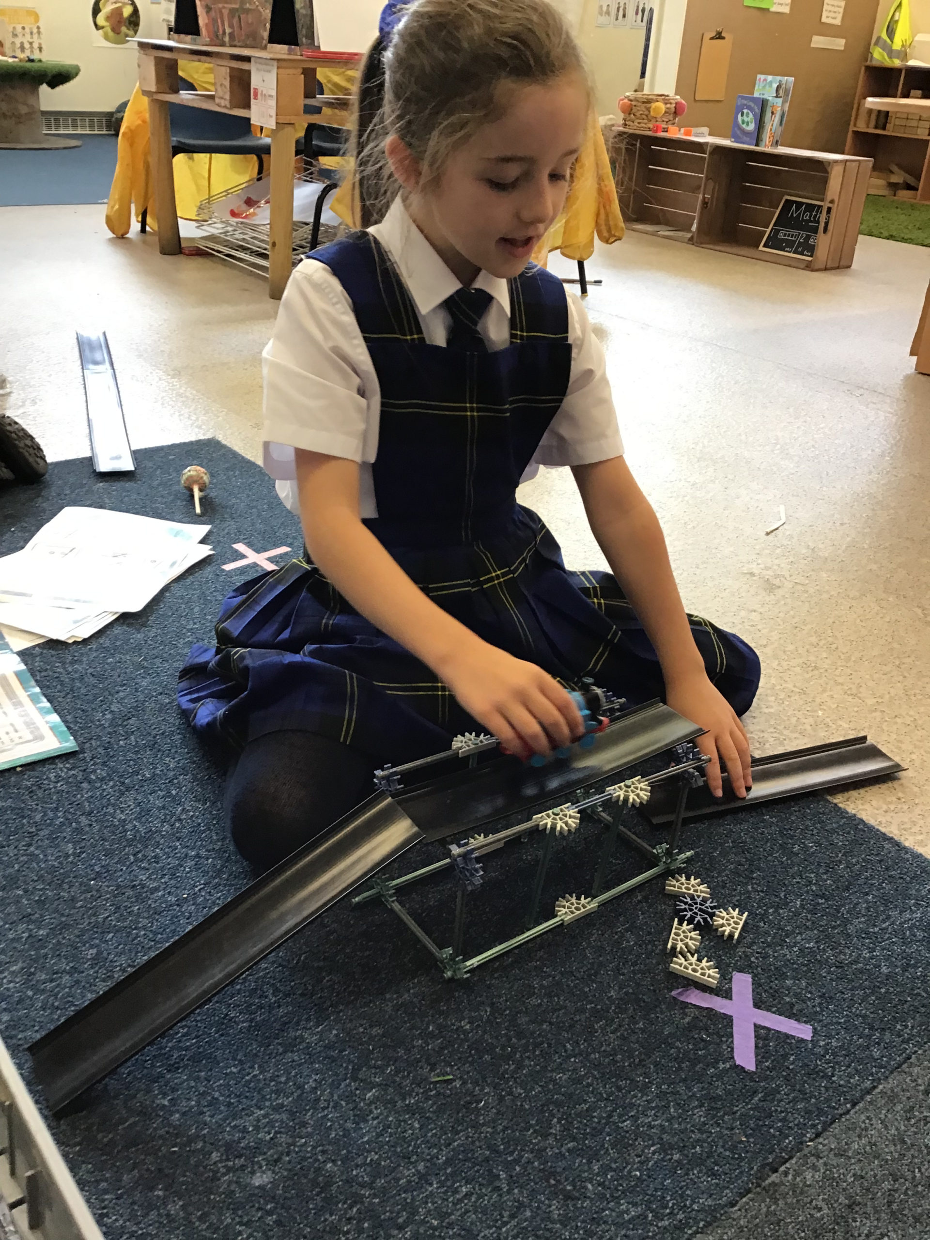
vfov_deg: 58.4
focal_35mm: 31
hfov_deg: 45.4
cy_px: 620
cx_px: 465
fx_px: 1110
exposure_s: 1/33
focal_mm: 3.3
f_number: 2.4
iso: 80
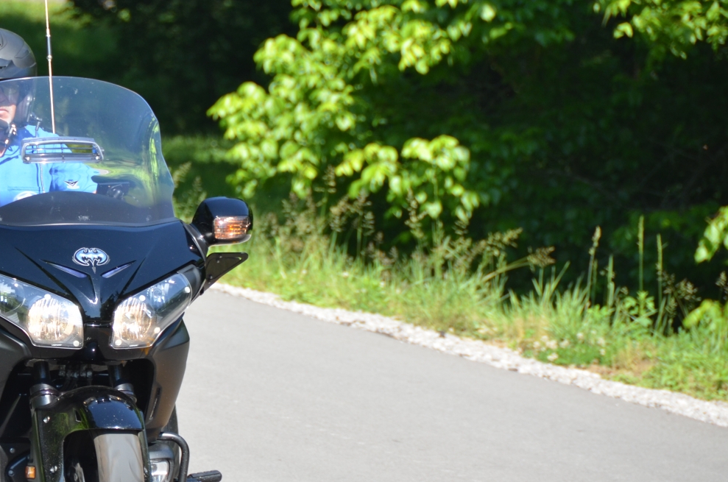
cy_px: 247
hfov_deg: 4.4
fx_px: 9363
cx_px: 84
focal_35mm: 464
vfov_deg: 2.9
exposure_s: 1/500
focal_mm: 170
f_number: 5.6
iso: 280
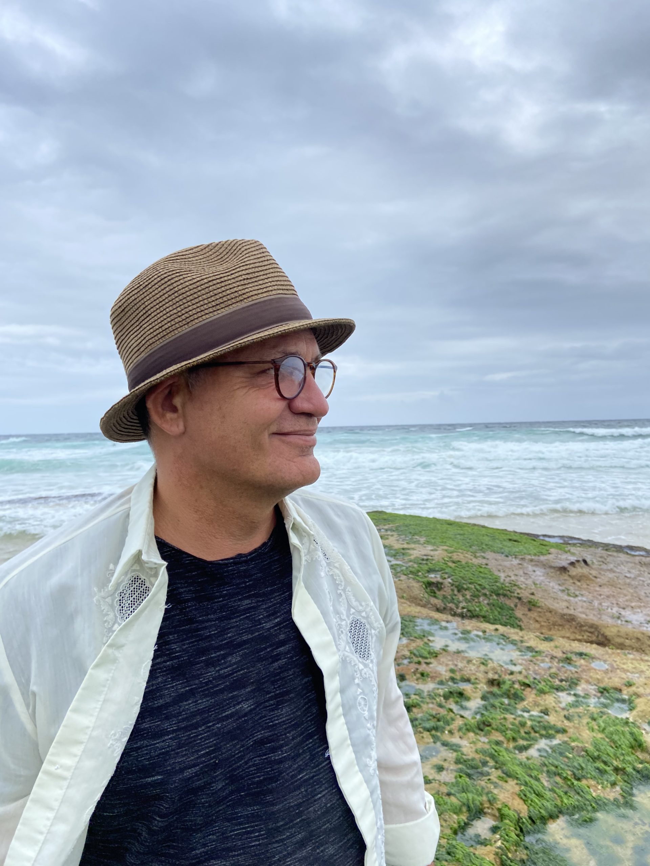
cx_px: 325
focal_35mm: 26
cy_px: 433
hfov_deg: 53.1
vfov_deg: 67.3
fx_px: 651
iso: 32
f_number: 1.8
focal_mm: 4.25
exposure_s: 1/524
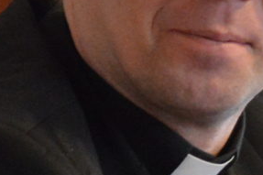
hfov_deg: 3.1
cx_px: 398
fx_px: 4841
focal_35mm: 663
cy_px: 72
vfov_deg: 2.1
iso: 3200
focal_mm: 62
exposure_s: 1/80
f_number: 4
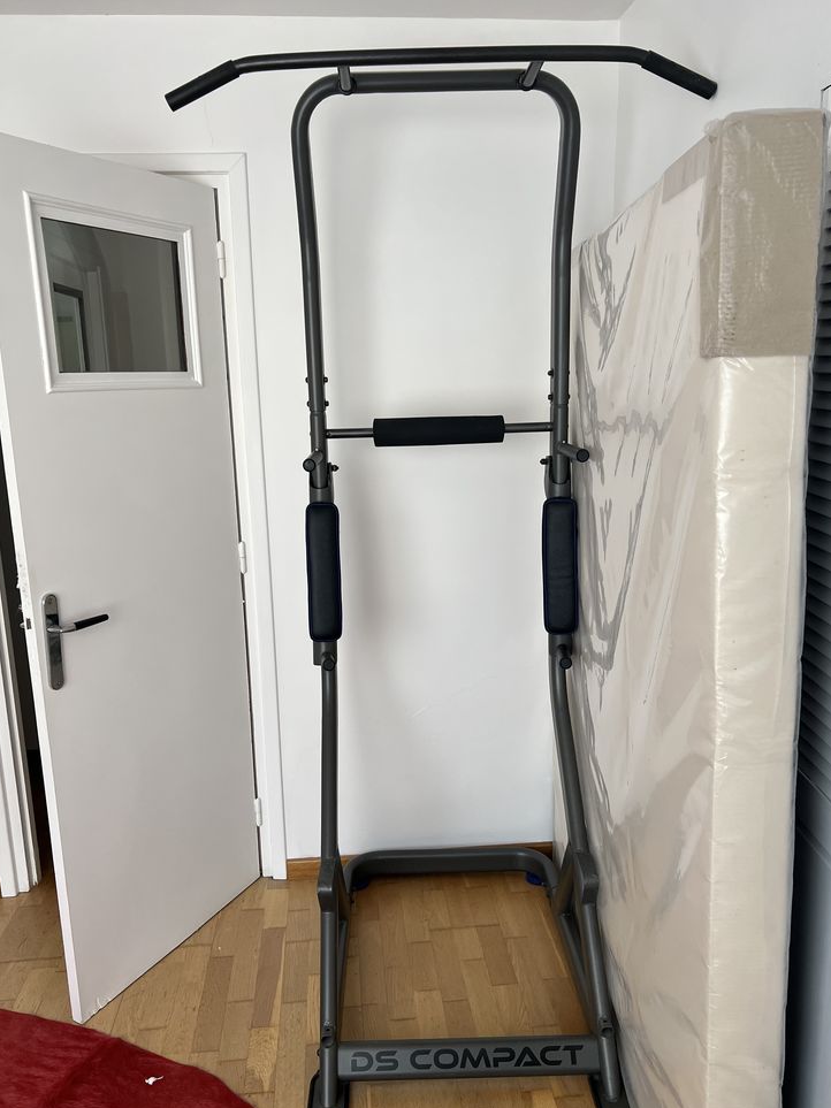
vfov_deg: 65.3
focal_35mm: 27
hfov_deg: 51.3
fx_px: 864
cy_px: 574
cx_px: 413
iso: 100
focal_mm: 5.7
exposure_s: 1/121
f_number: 1.5
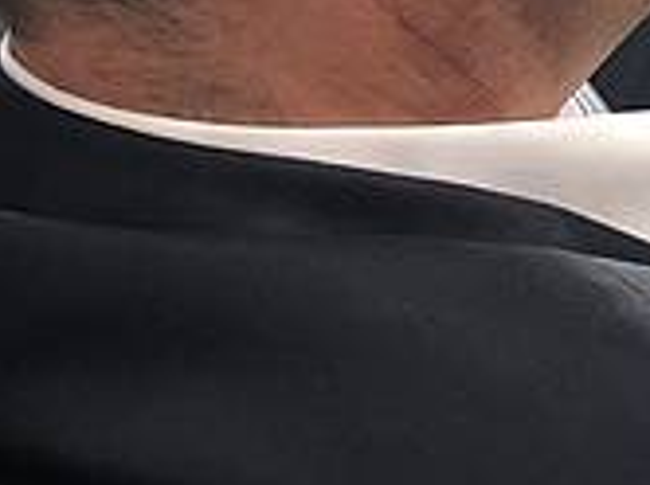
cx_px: 1186
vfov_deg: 10.8
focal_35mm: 135
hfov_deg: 13.1
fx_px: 2531
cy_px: -31
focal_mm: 3.99
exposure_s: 1/33
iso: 40
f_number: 1.8
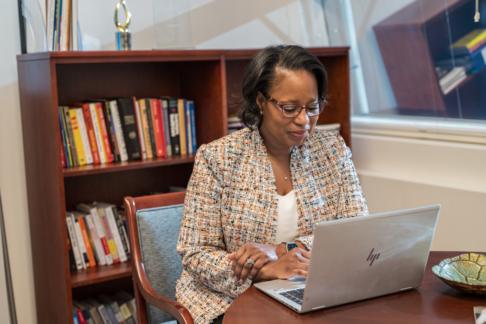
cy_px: 162
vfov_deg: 27.0
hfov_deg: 39.6
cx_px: 243
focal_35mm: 50
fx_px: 675
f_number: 2.8
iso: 800
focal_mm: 50
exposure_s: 1/160
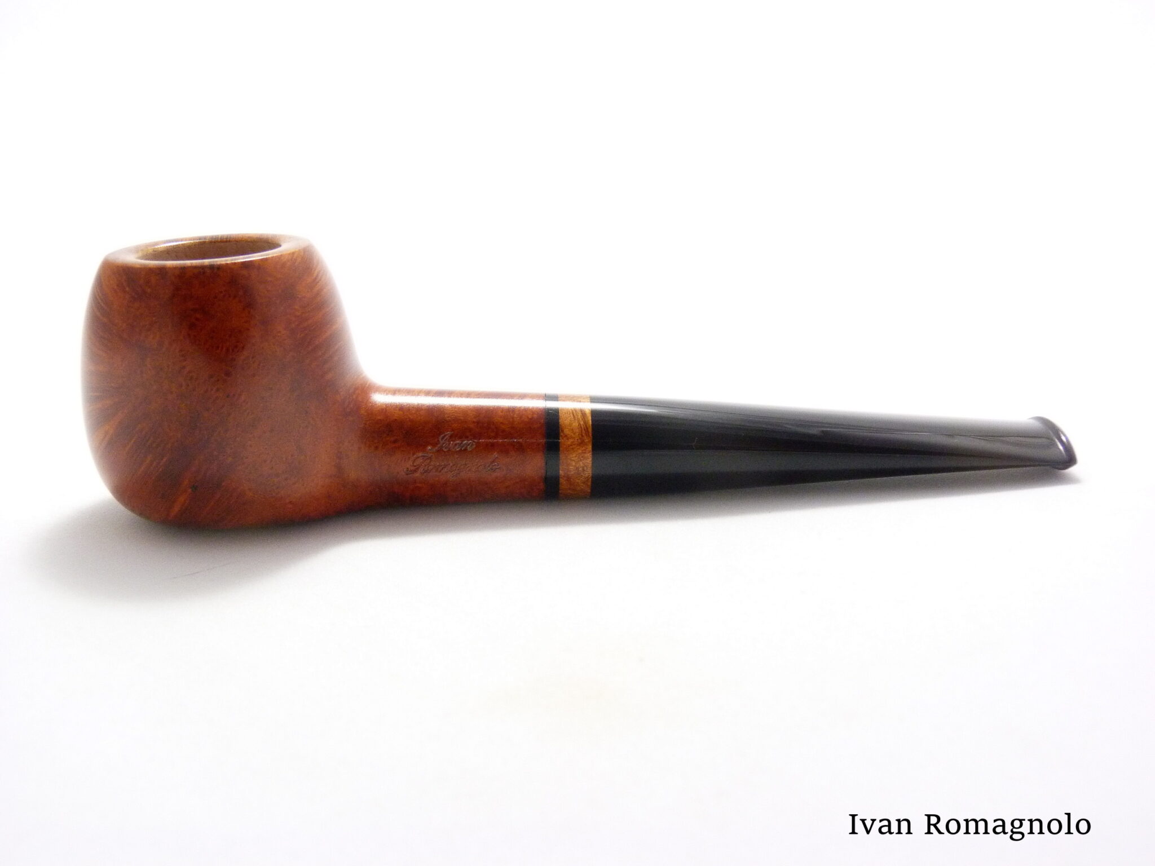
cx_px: 578
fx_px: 1301
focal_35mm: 39
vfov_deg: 36.8
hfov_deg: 47.9
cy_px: 433
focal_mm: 7.1
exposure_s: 1/25
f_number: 3.1
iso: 400
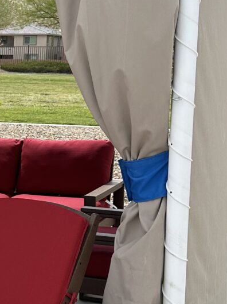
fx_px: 814
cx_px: -142
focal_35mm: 93
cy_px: 169
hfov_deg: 14.5
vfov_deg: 21.1
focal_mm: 6.86
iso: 80
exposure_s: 1/3861
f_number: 1.78
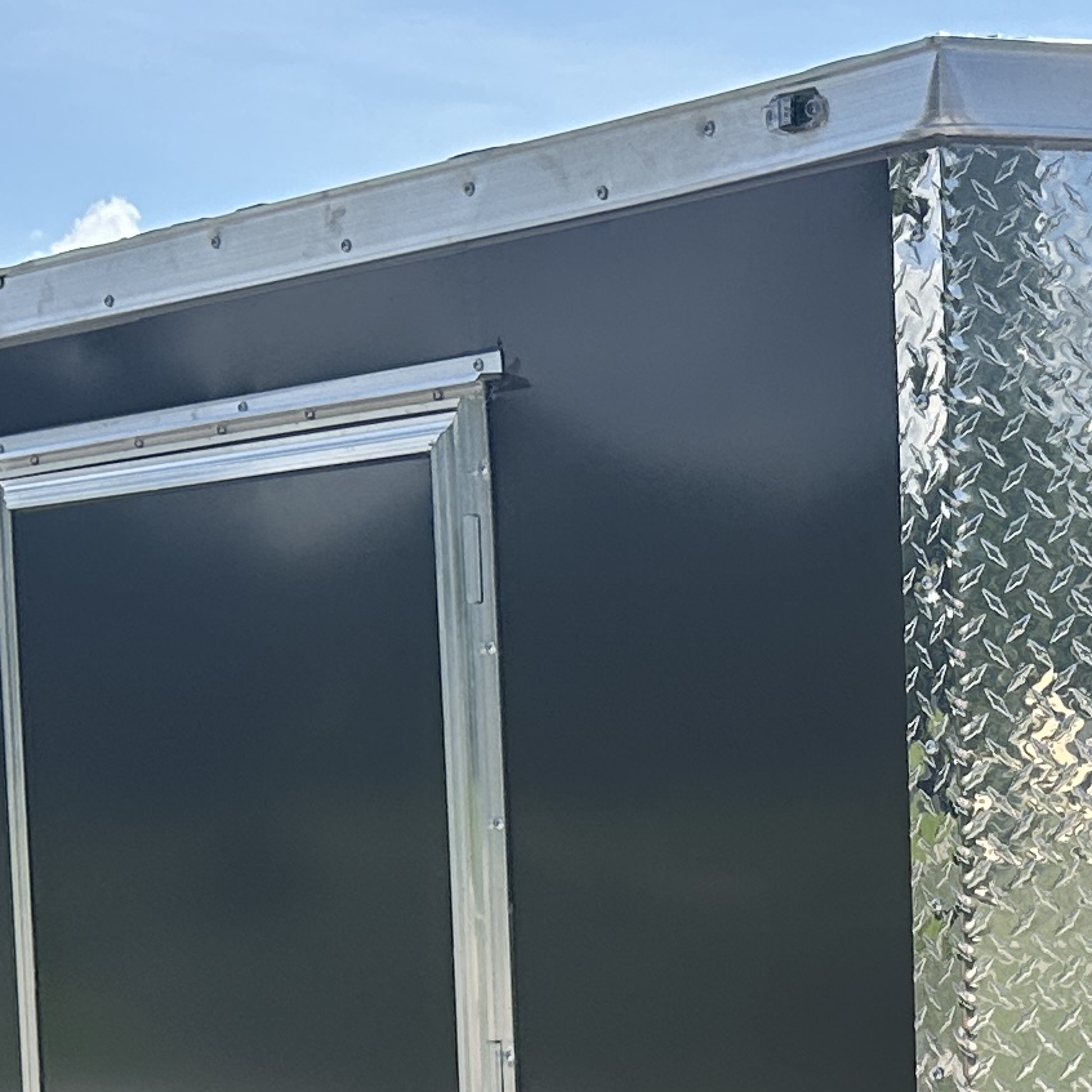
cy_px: 1306
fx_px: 3605
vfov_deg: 16.5
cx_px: 1256
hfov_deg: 16.6
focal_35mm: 101
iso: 80
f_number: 1.78
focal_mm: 6.86
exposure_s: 1/4545
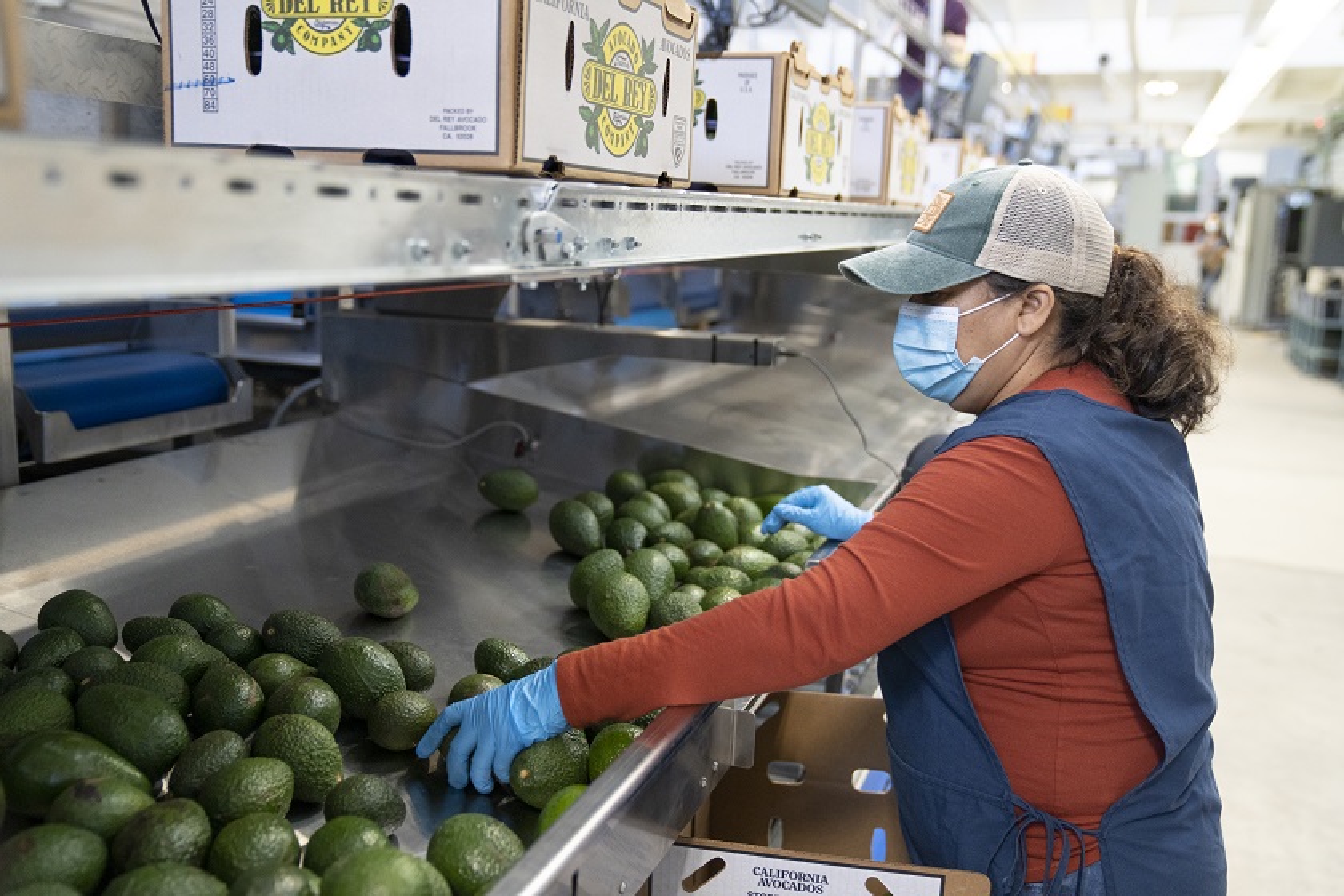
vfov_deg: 38.9
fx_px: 1269
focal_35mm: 34
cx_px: 672
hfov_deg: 55.8
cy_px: 448
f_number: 2.8
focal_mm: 34
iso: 2000
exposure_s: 1/400
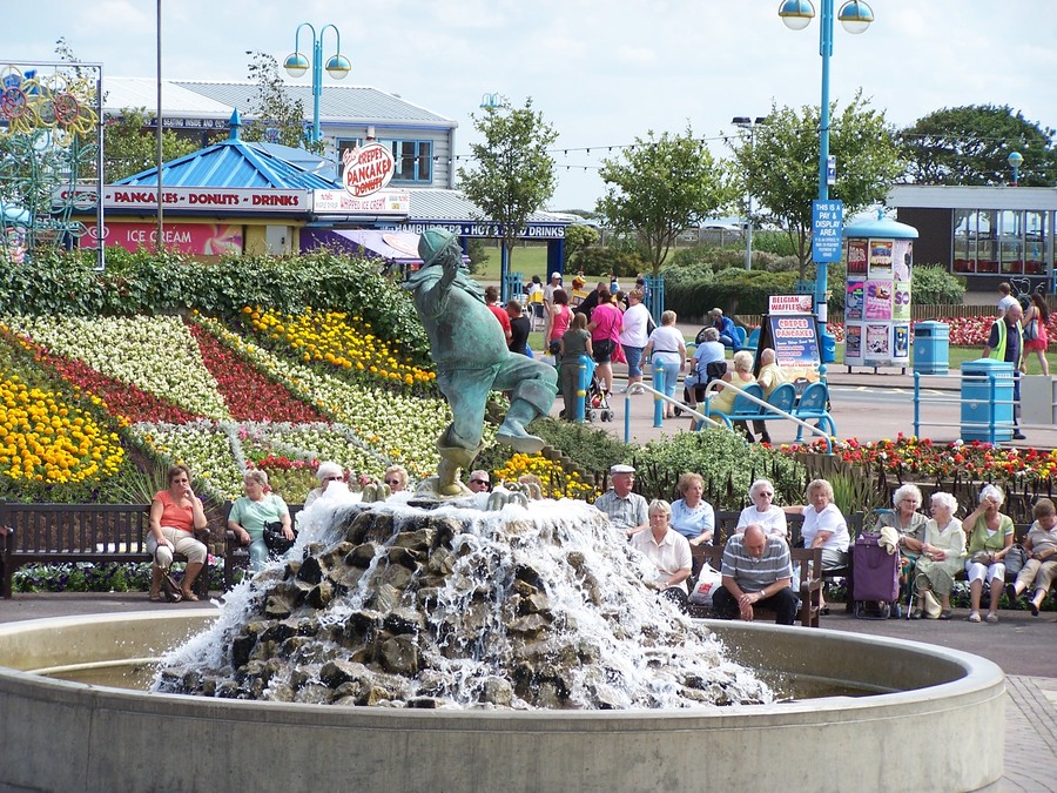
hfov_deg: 14.2
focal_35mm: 139
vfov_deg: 10.7
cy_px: 396
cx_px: 528
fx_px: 4244
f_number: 3.2
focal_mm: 23.1
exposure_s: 1/1000
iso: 80
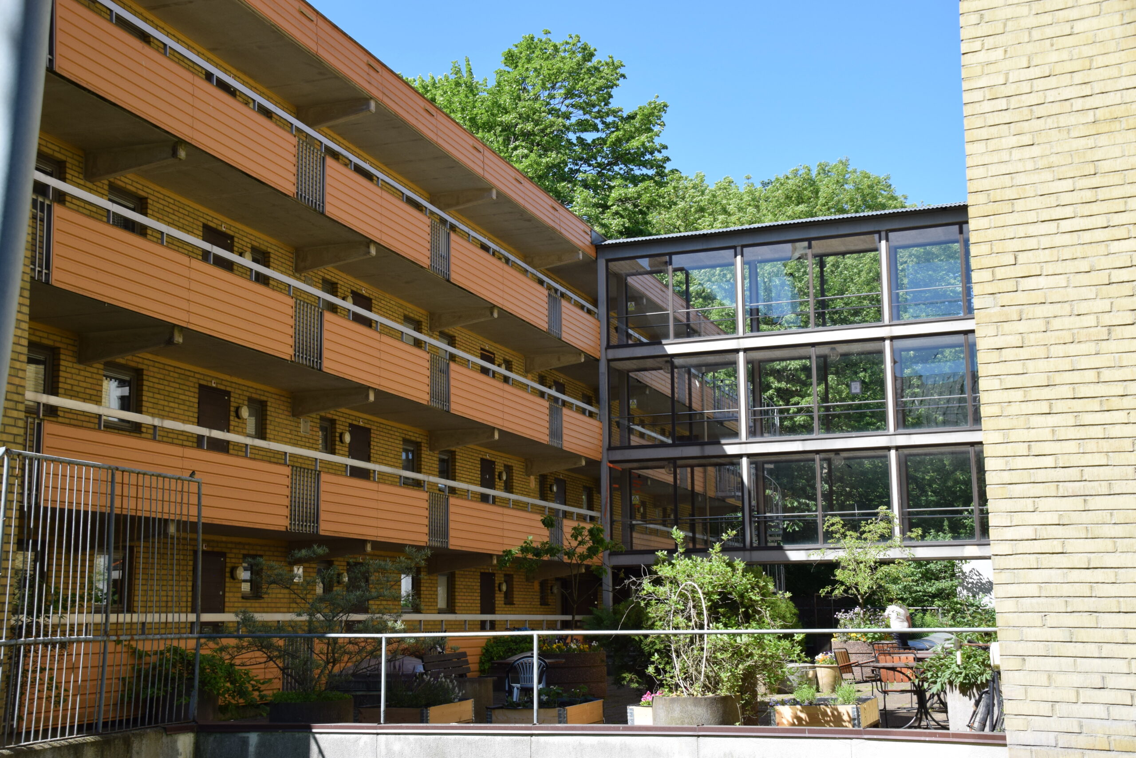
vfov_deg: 30.9
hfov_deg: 45.0
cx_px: 568
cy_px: 379
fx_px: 1373
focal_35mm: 44
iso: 400
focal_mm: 29
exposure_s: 1/400
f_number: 10
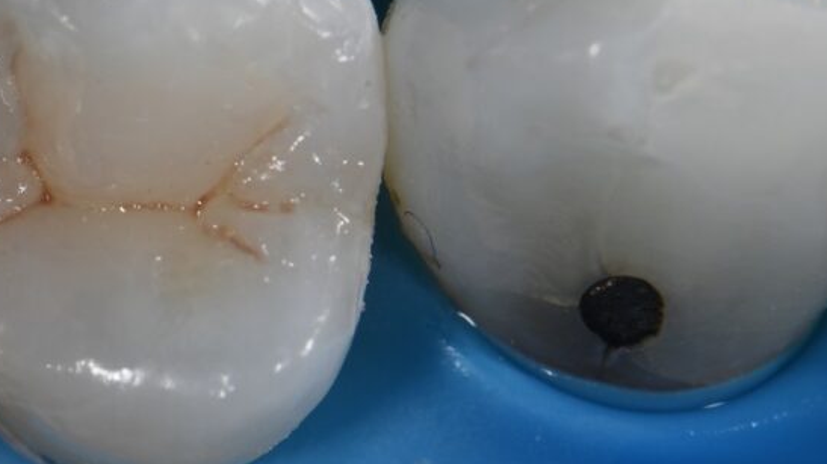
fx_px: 6750
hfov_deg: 7.0
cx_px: 197
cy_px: 160
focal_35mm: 308
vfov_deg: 3.9
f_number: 32
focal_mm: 105
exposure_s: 1/200
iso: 200
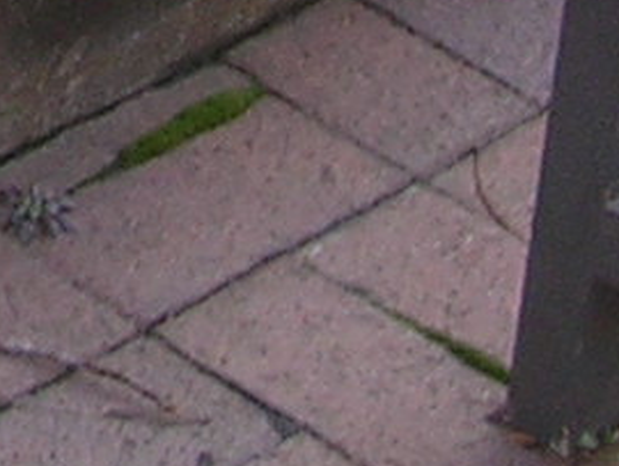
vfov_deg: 4.8
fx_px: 5155
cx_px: -685
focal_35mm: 288
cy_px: -1283
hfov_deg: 6.6
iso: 52
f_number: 2.8
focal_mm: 5.8
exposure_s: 1/30
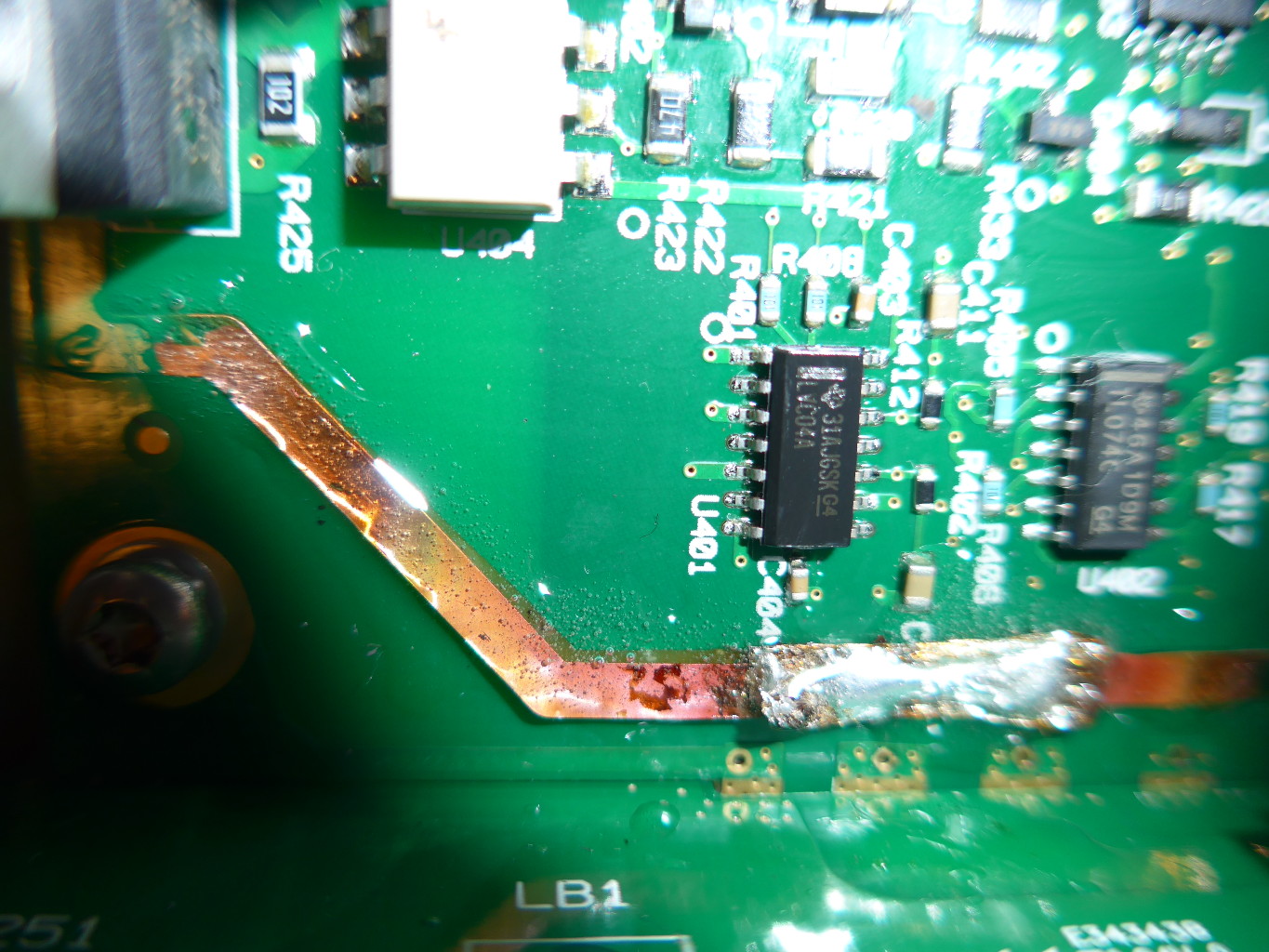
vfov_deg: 48.2
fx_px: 1063
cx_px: 634
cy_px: 476
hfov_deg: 61.7
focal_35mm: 29
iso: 80
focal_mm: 6
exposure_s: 1/60
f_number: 2
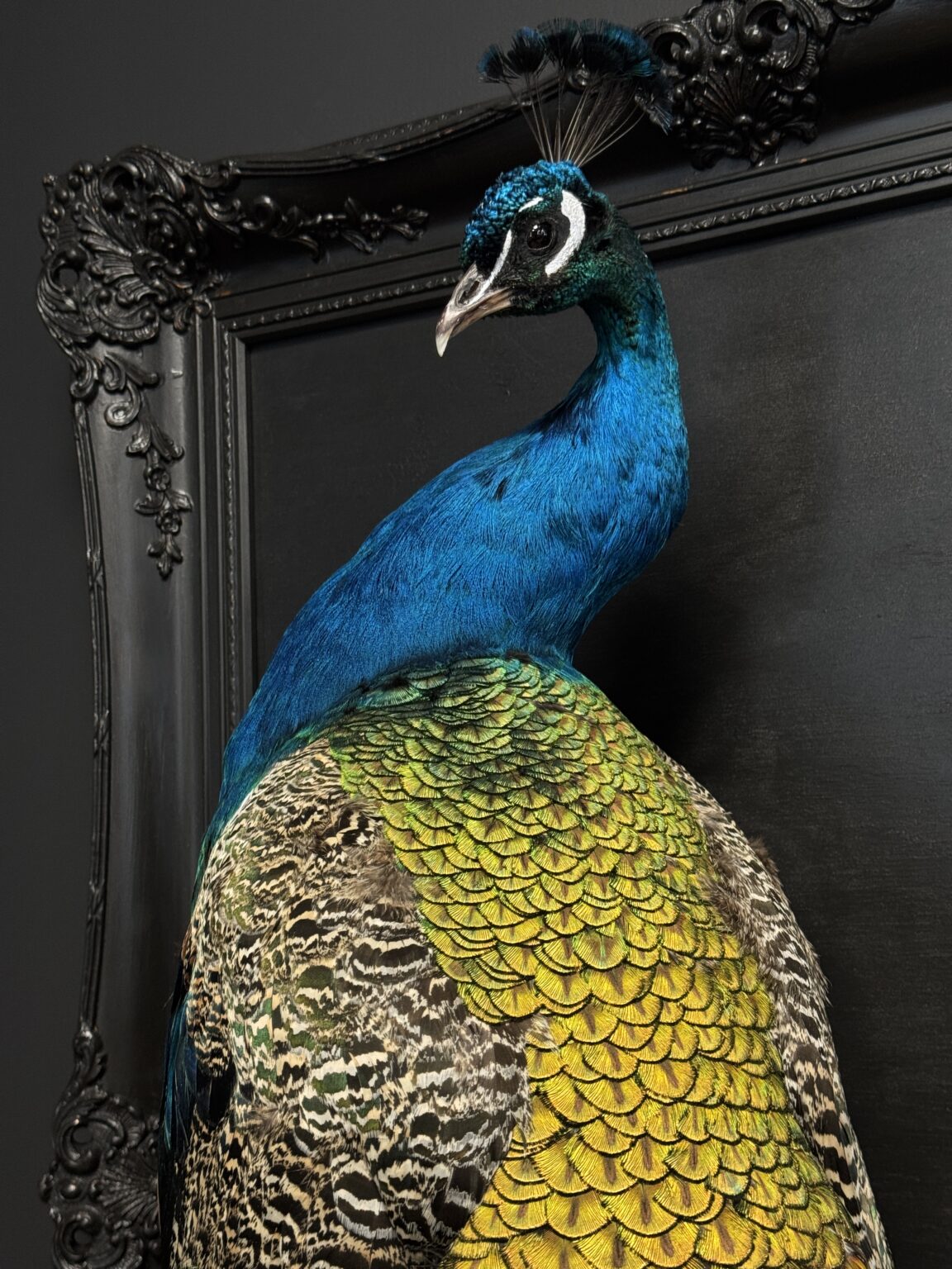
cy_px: 634
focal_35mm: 48
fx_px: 1760
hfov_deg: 30.3
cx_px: 476
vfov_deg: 39.7
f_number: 1.78
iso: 160
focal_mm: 6.76
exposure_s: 1/50
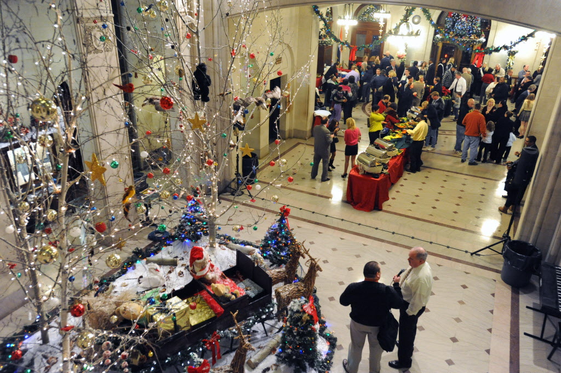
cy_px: 186
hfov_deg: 61.9
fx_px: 467
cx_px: 280
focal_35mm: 30
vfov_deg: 43.6
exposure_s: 1/100
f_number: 3.5
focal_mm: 30
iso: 6400
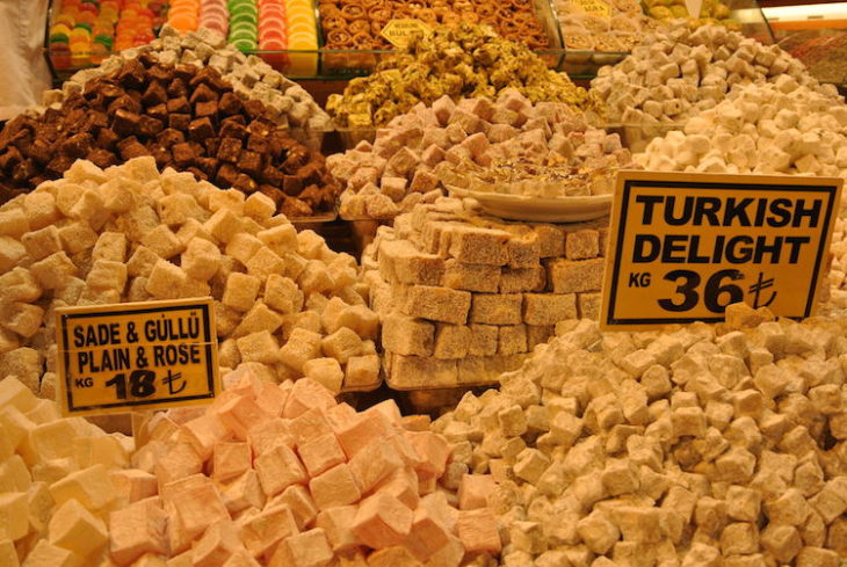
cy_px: 284
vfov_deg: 41.2
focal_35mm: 32
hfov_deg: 58.6
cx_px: 424
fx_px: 754
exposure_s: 1/125
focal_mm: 12.2
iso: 140
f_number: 3.8
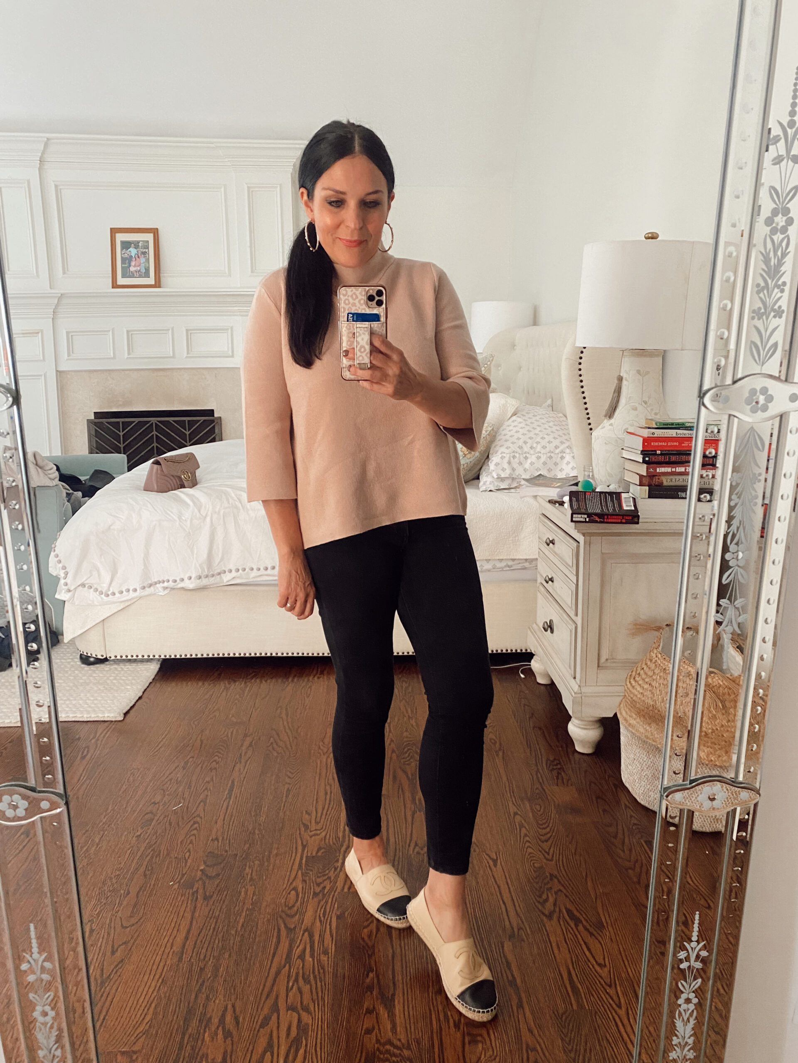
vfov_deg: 67.3
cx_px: 399
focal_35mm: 26
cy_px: 532
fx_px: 799
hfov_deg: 53.1
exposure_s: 1/60
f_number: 1.8
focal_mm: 4.25
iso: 250
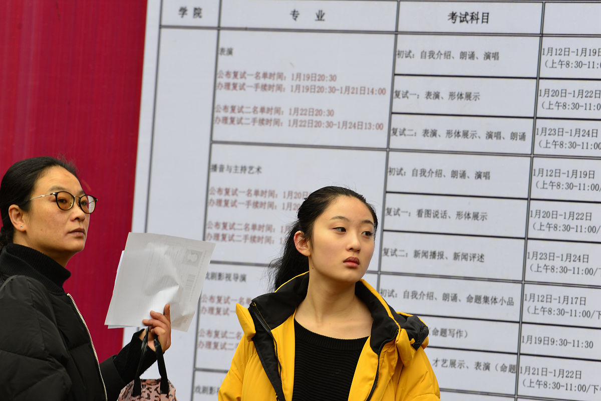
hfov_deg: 7.9
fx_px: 4340
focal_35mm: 260
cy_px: 200
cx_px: 300
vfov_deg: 5.3
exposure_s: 1/100
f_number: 5.6
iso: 250
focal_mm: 260
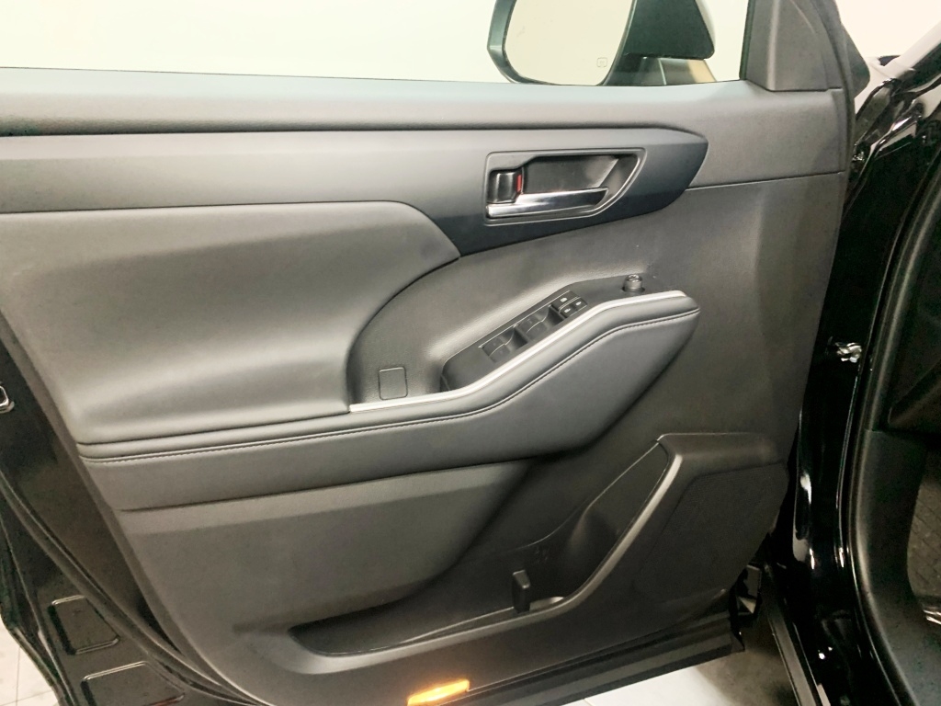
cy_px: 353
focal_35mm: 26
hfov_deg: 67.3
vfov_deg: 53.1
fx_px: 707
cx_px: 470
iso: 640
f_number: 1.8
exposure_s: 1/30
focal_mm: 4.25
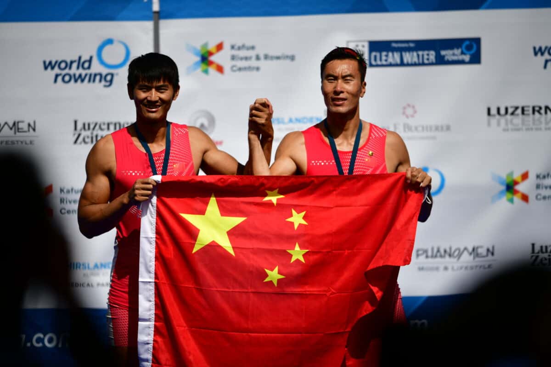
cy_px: 184
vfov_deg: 3.4
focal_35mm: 400
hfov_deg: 5.2
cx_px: 276
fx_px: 6122
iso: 64
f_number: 2.8
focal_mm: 400
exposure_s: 1/3200
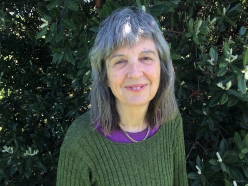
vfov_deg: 48.3
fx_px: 208
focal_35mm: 29
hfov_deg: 61.6
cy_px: 93
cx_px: 124
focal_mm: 4.15
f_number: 2.2
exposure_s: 1/225
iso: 32
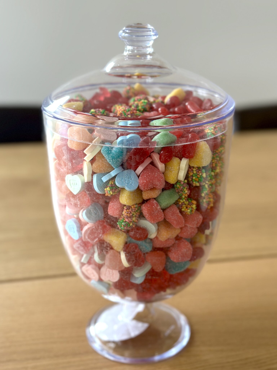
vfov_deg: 39.6
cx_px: 138
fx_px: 512
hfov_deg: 30.3
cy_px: 185
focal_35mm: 48
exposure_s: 1/60
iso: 125
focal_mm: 6.86
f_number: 1.78
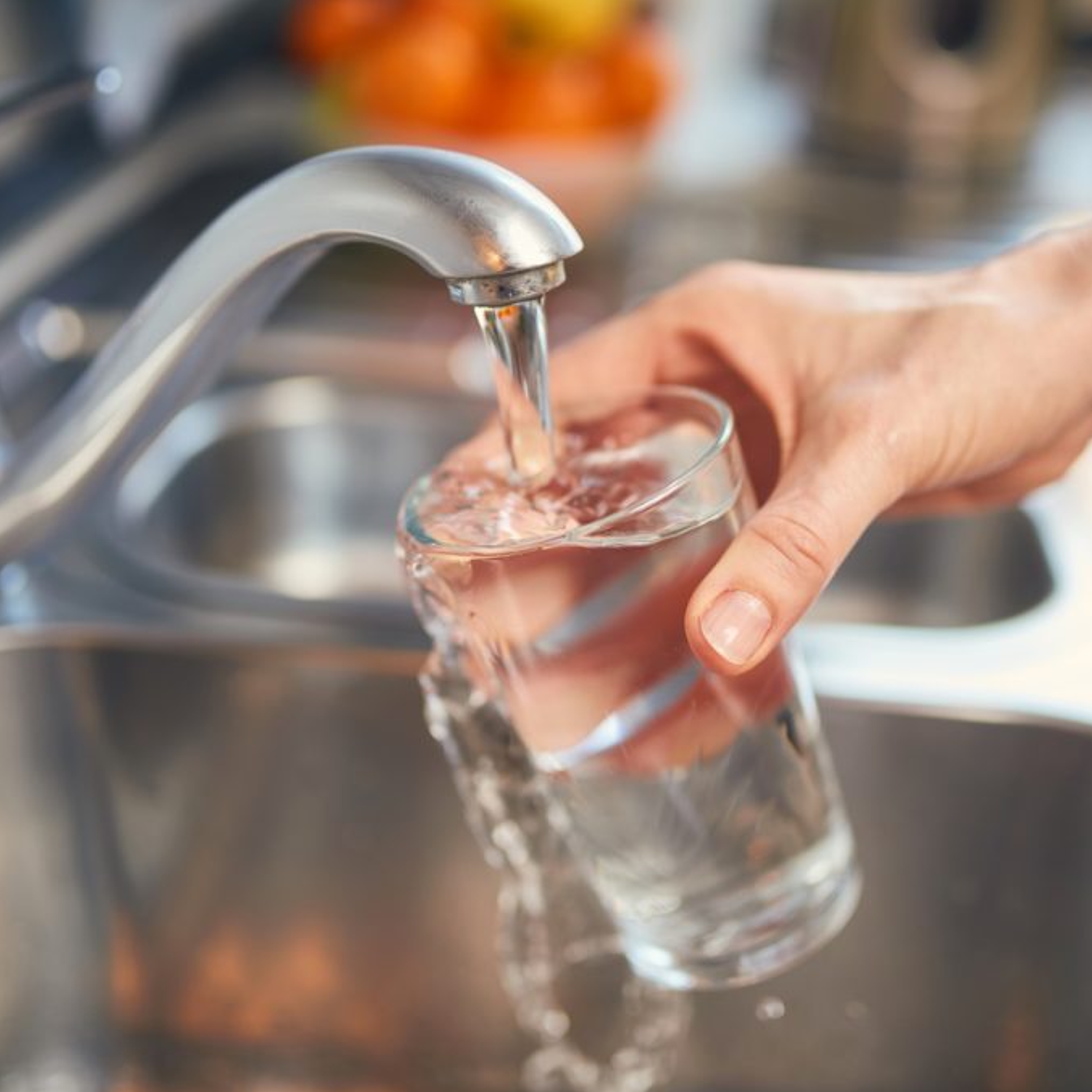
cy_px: 548
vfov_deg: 37.6
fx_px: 1606
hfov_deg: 37.3
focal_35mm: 45
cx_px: 690
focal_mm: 35
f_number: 1.8
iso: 100
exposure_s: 1/60
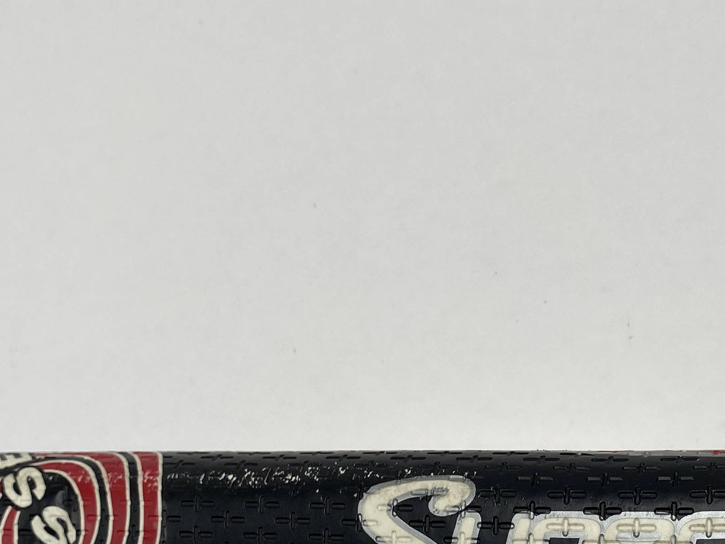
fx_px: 1382
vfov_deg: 21.4
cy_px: 555
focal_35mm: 66
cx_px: 650
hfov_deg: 28.3
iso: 32
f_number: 1.8
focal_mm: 4.25
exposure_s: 1/342
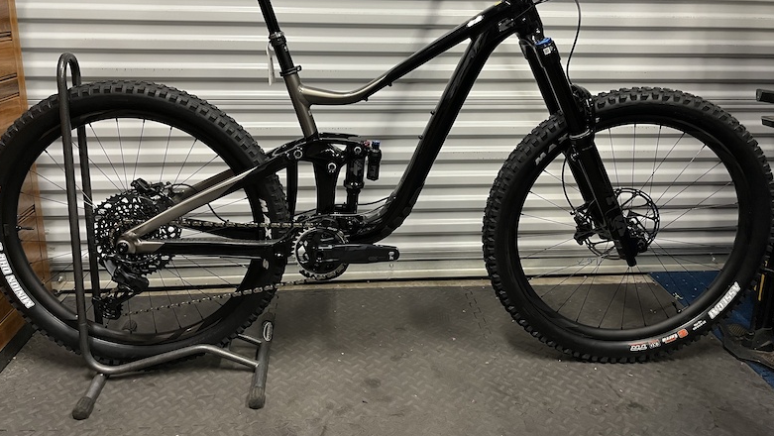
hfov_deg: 66.0
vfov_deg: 39.7
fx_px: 595
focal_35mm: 29
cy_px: 146
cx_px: 382
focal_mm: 5.1
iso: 200
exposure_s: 1/60
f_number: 1.6
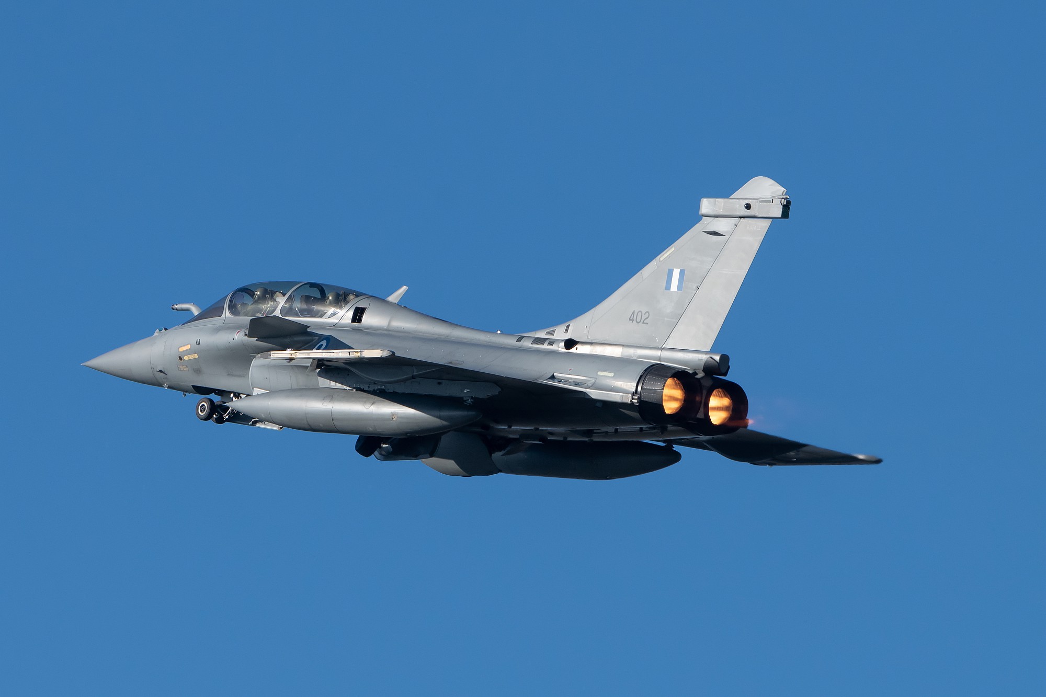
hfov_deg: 10.3
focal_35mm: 200
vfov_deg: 6.9
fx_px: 5810
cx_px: 523
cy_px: 348
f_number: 8
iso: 320
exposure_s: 1/1250
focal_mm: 200
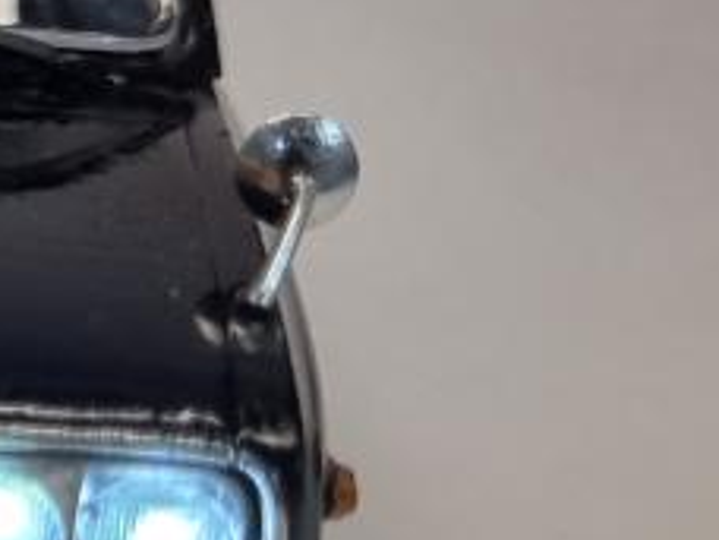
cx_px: -921
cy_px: 272
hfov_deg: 11.5
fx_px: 3033
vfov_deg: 10.2
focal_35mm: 146
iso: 125
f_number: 1.8
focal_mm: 5.4
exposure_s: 1/120
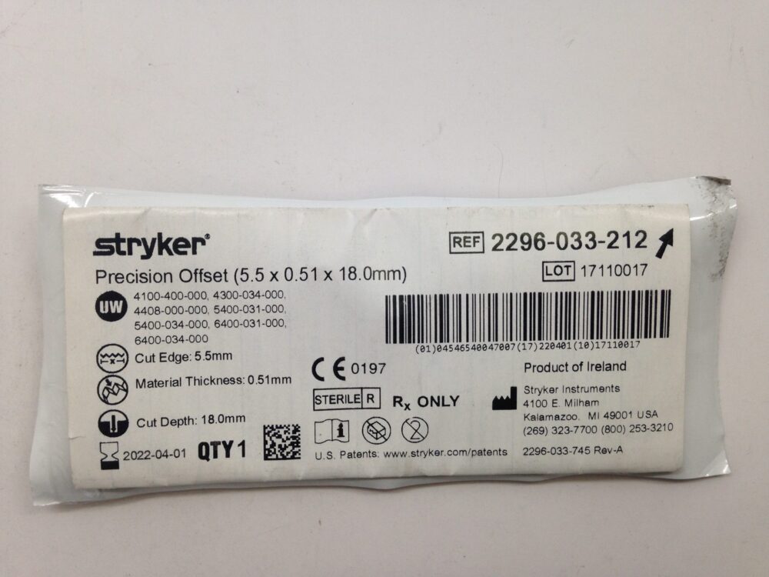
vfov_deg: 42.9
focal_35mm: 33
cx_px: 384
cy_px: 288
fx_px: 733
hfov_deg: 55.4
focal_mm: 4.12
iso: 64
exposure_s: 1/60
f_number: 2.4
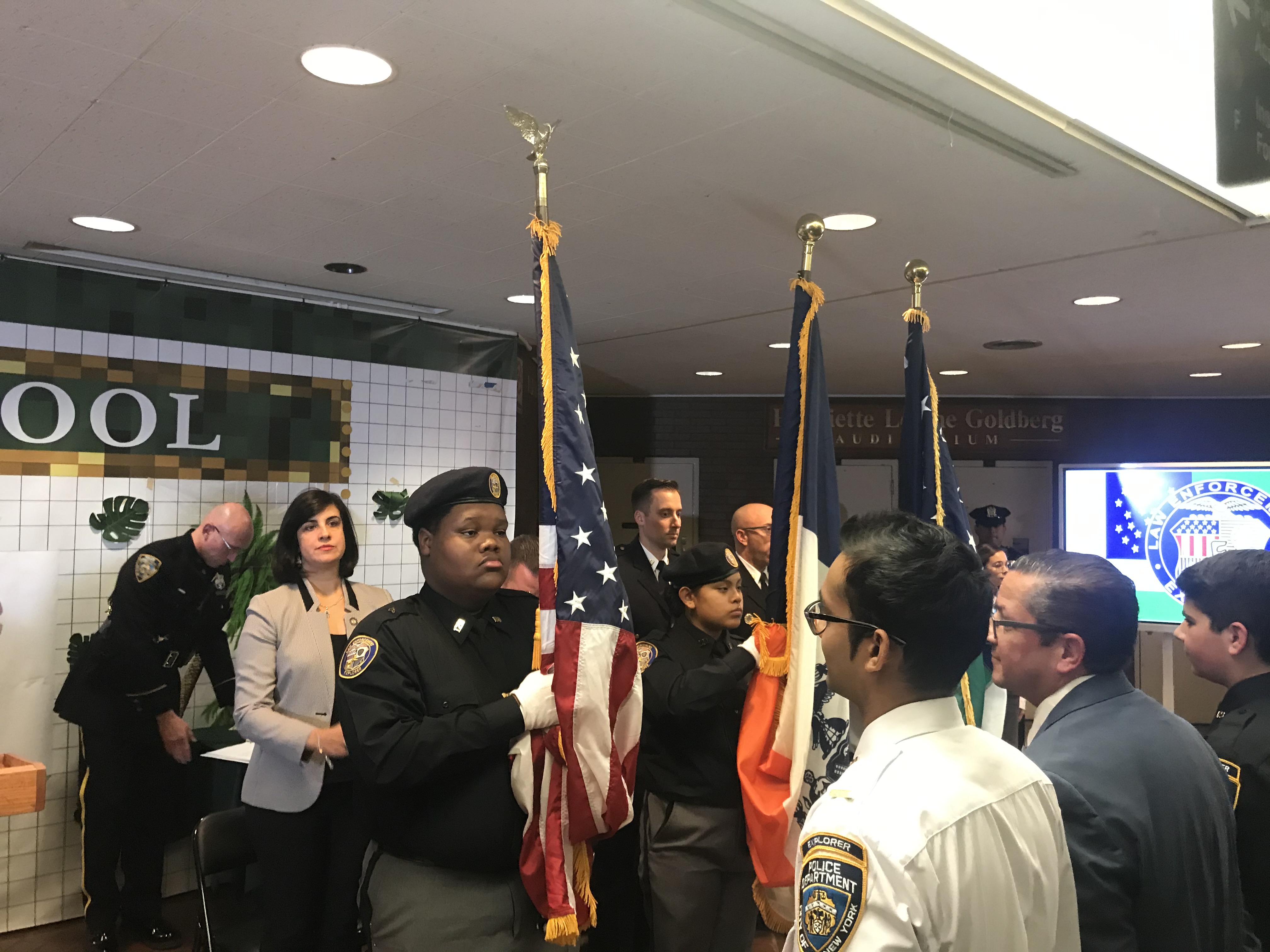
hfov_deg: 63.4
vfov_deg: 49.7
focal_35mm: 28
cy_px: 476
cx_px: 635
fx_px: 1027
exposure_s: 1/15
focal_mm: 3.99
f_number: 1.8
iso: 80
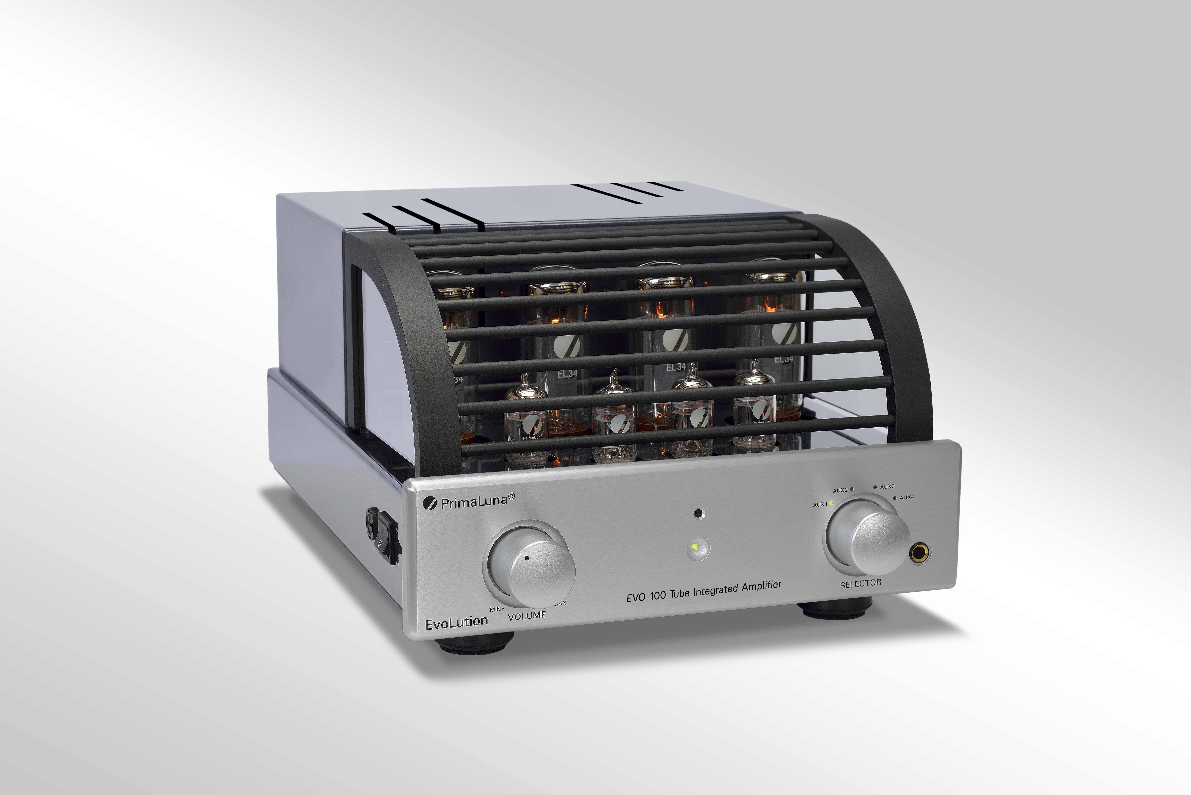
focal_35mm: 70
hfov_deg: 28.8
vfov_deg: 19.5
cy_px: 398
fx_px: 2316
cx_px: 596
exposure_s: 4
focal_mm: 70
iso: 100
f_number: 16
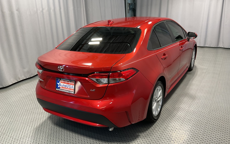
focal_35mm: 31
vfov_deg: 40.5
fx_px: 194
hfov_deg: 61.2
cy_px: 81
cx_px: 115
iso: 64
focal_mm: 3
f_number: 1.8
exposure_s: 1/100
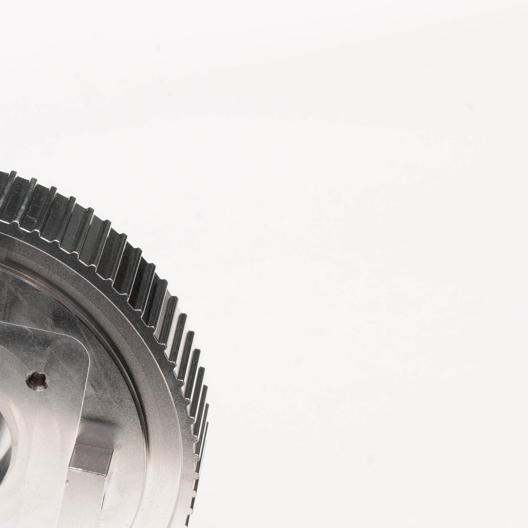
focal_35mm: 120
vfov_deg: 14.5
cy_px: 374
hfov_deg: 14.3
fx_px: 2071
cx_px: -23
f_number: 14
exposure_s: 1/80
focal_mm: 44
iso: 200
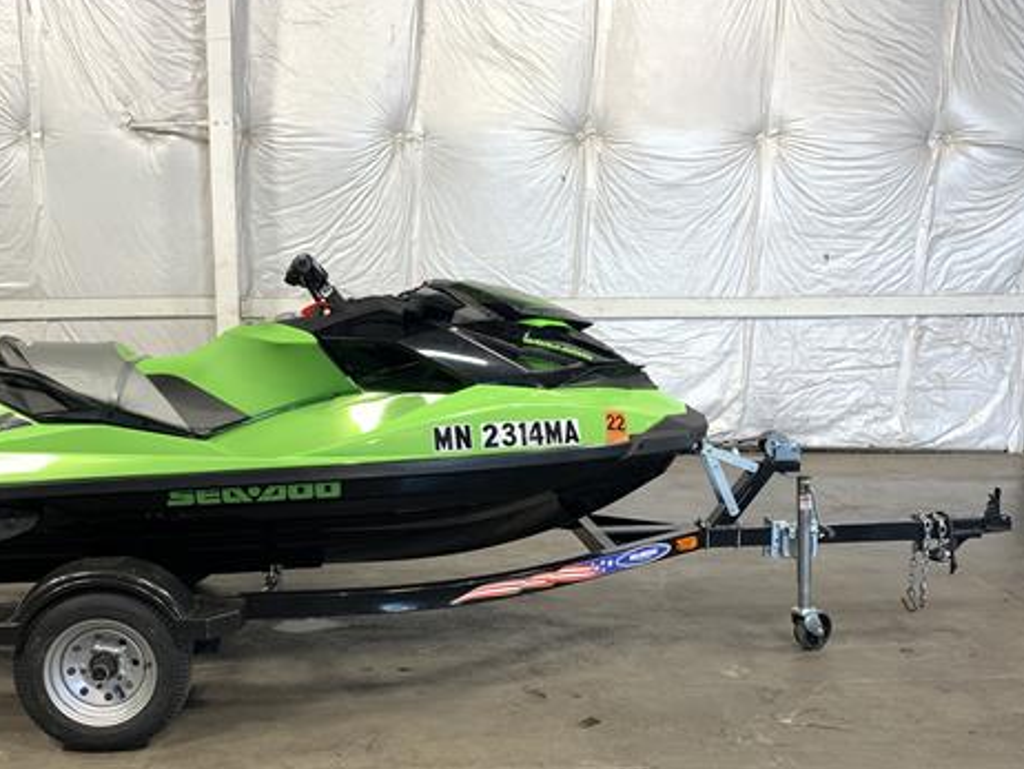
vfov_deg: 39.6
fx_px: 1065
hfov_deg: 50.7
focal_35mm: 36
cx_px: 366
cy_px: 432
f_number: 1.8
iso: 100
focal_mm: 4.25
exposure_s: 1/60
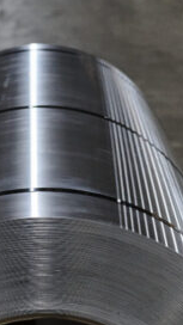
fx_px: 1553
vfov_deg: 11.8
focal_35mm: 180
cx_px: 55
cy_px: 354
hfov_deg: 6.7
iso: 2000
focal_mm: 52
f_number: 4
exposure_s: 1/200
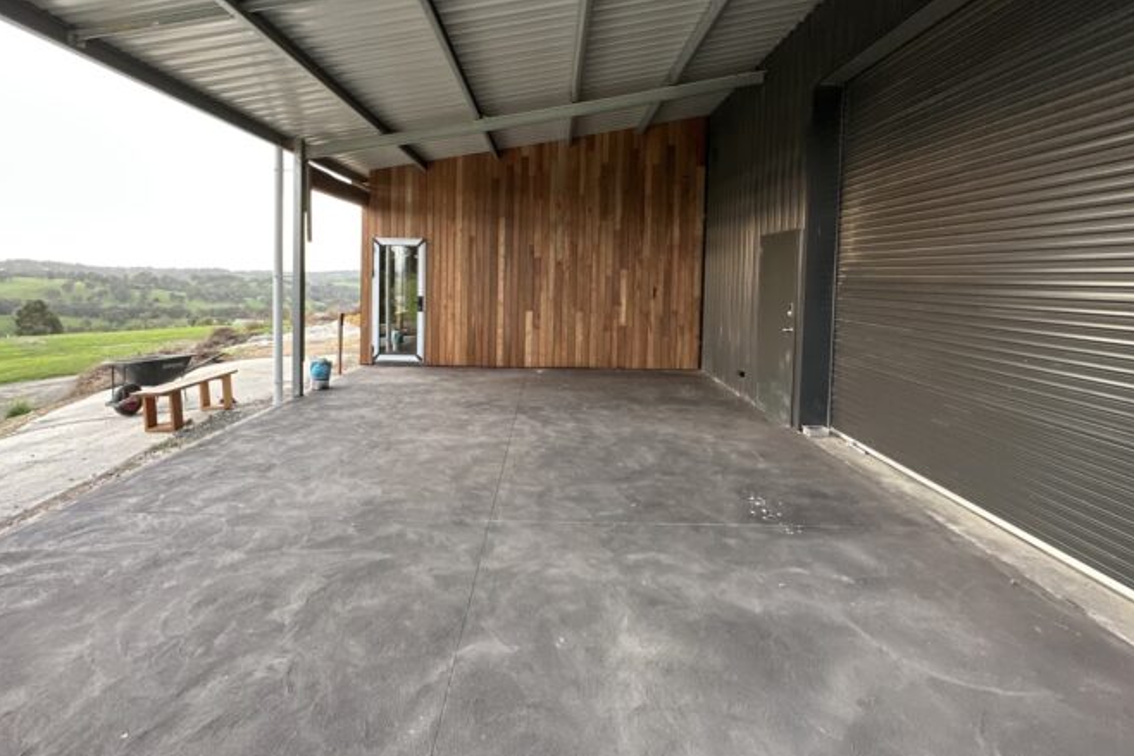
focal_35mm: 17
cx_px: 545
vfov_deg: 69.7
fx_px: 536
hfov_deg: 93.2
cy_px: 300
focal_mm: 2.22
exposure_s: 1/60
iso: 400
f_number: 2.2
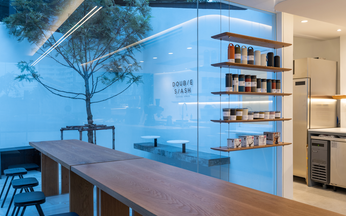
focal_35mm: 31
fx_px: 292
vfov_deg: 40.6
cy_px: 111
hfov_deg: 61.2
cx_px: 172
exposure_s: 1/10
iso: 250
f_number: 6.3
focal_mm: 30
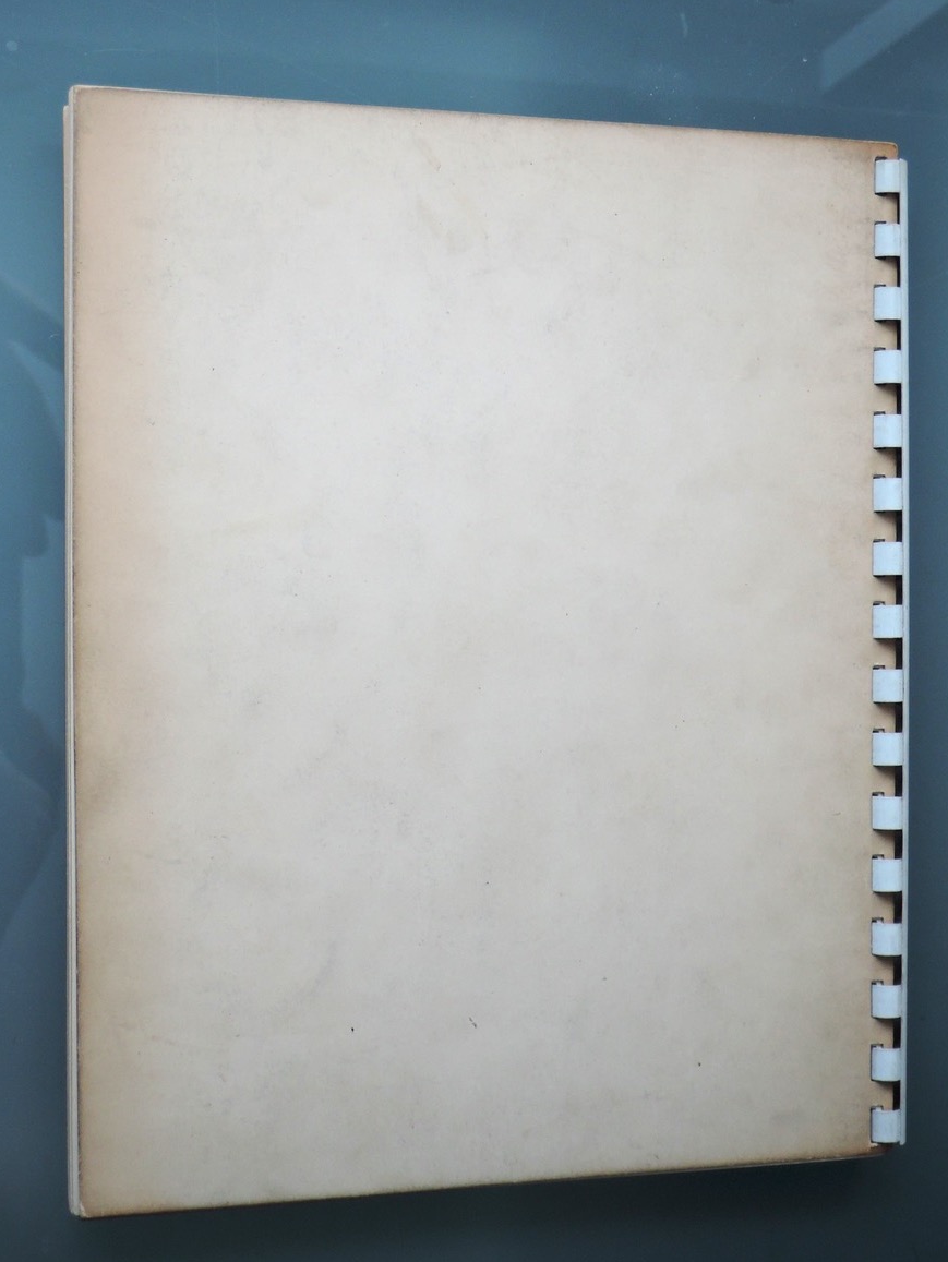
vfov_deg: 35.5
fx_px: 1970
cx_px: 472
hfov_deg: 27.1
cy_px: 628
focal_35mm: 54
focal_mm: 10.7
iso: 400
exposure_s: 1/25
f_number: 3.2
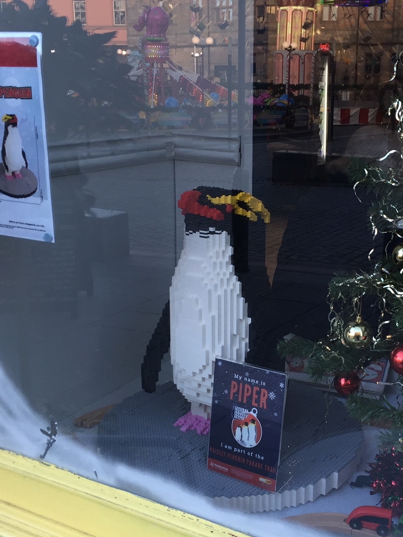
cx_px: 263
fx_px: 714
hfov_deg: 31.3
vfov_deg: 41.2
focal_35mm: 46
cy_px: 279
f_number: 2.2
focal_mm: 4.15
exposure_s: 1/100
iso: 40
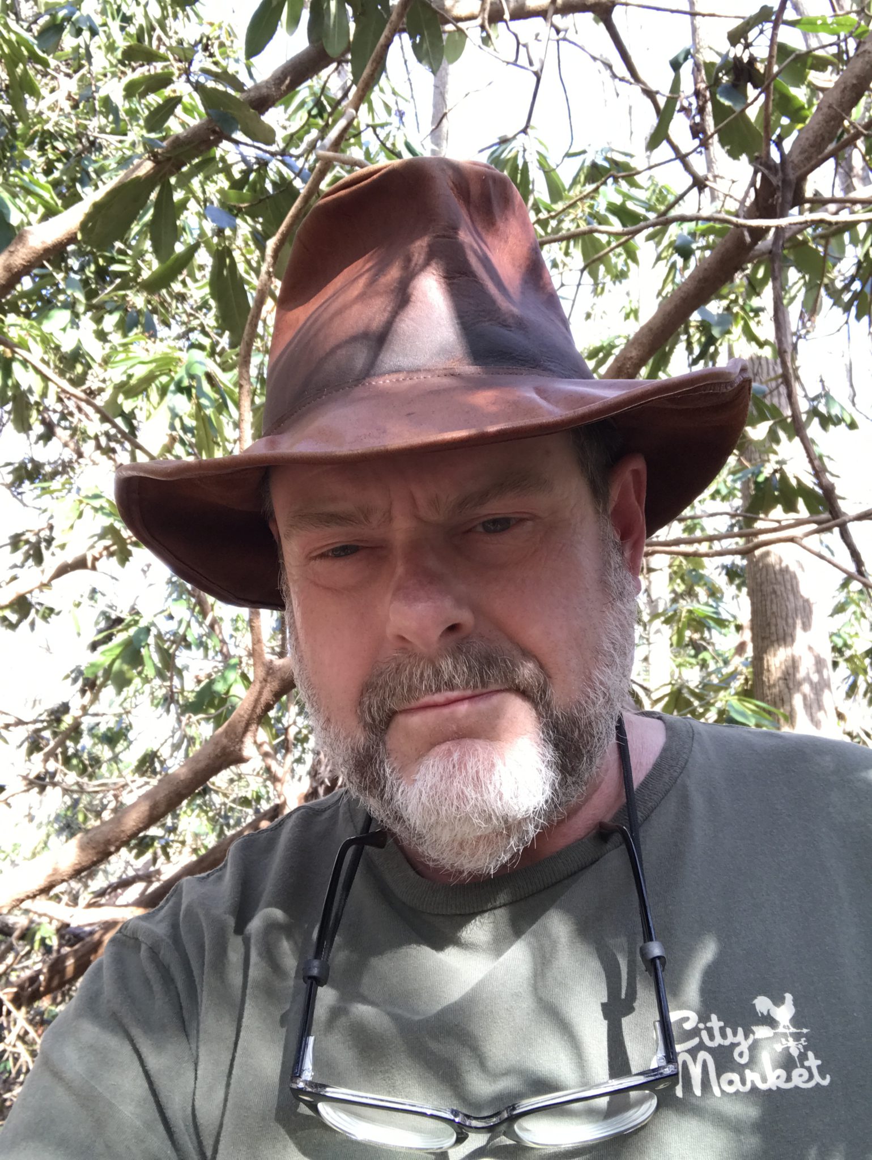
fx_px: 1073
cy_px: 580
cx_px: 436
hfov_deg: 44.2
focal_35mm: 32
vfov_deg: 56.8
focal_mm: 2.87
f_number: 2.2
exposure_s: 1/60
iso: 32
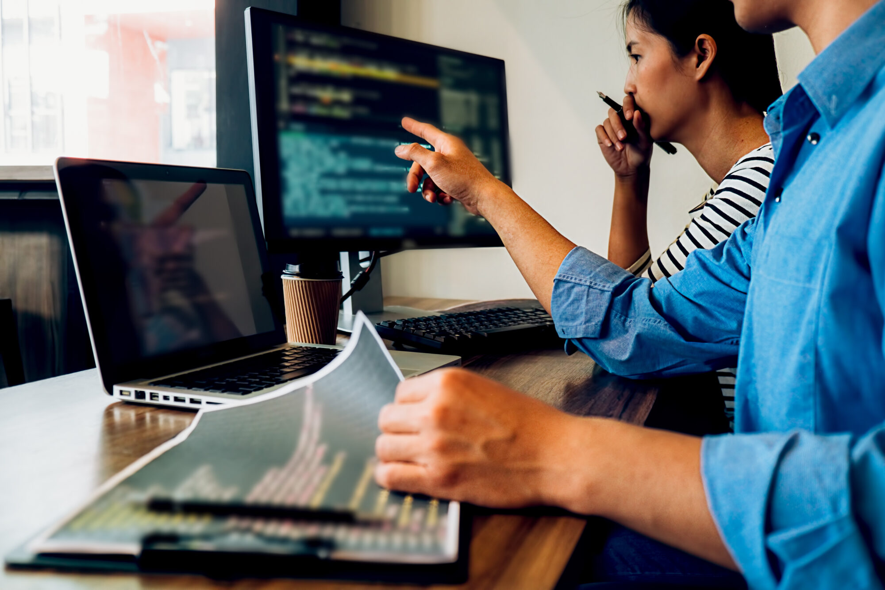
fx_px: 934
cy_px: 295
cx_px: 442
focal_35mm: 38
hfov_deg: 50.7
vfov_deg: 35.0
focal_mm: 25.4
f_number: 3.2
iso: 640
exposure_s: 1/80
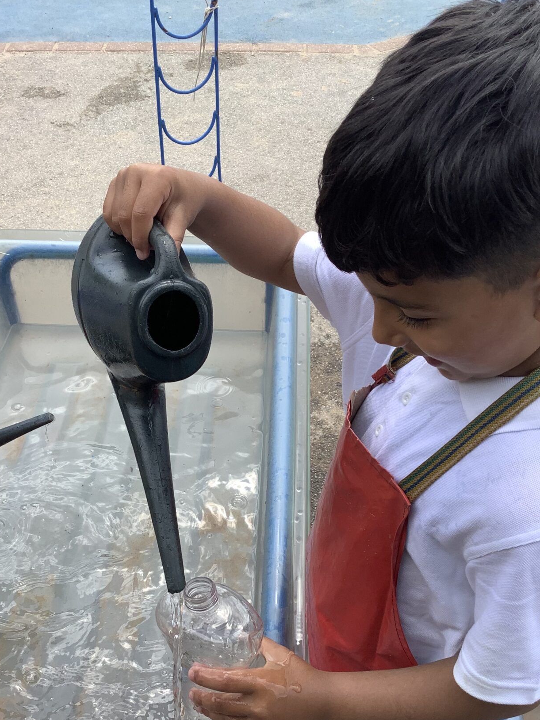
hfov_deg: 36.7
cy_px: 446
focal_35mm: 39
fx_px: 811
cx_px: 229
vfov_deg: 47.5
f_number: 2.4
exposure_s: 1/570
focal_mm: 3.3
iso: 25
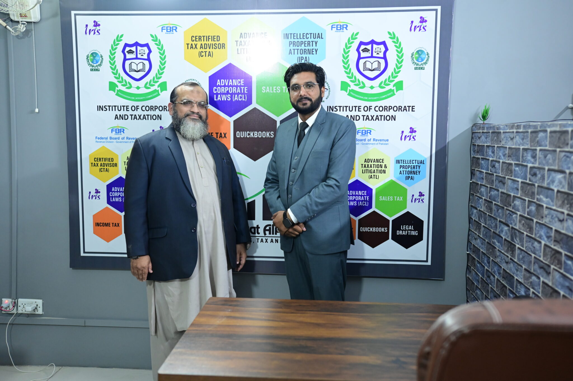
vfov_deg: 37.8
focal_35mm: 35
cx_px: 286
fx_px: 557
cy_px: 190
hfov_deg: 54.5
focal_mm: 35
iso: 3200
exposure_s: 1/160
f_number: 2.5
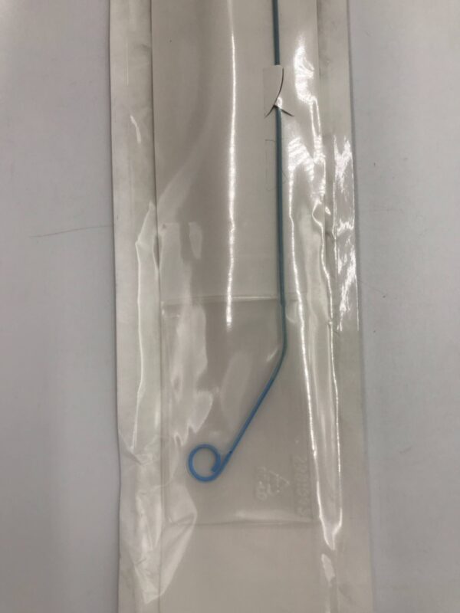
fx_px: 496
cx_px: 230
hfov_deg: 49.7
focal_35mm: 28
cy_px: 306
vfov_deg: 63.4
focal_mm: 3.99
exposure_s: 1/205
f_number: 1.8
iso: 20
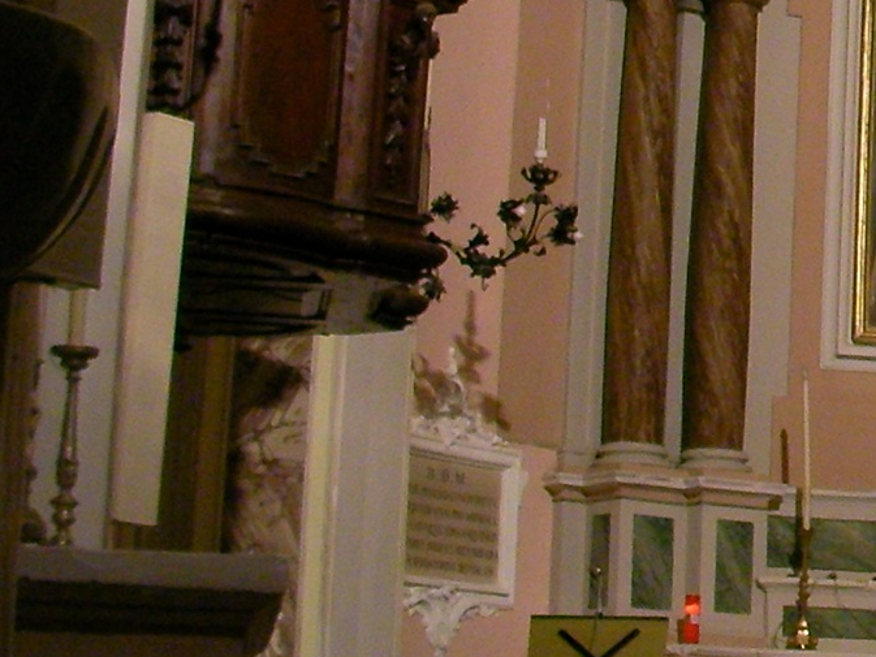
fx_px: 3417
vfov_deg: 10.8
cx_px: 1488
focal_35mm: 135
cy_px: -117
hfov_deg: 13.4
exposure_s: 1/3.3
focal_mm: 6.3
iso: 200
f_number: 3.5
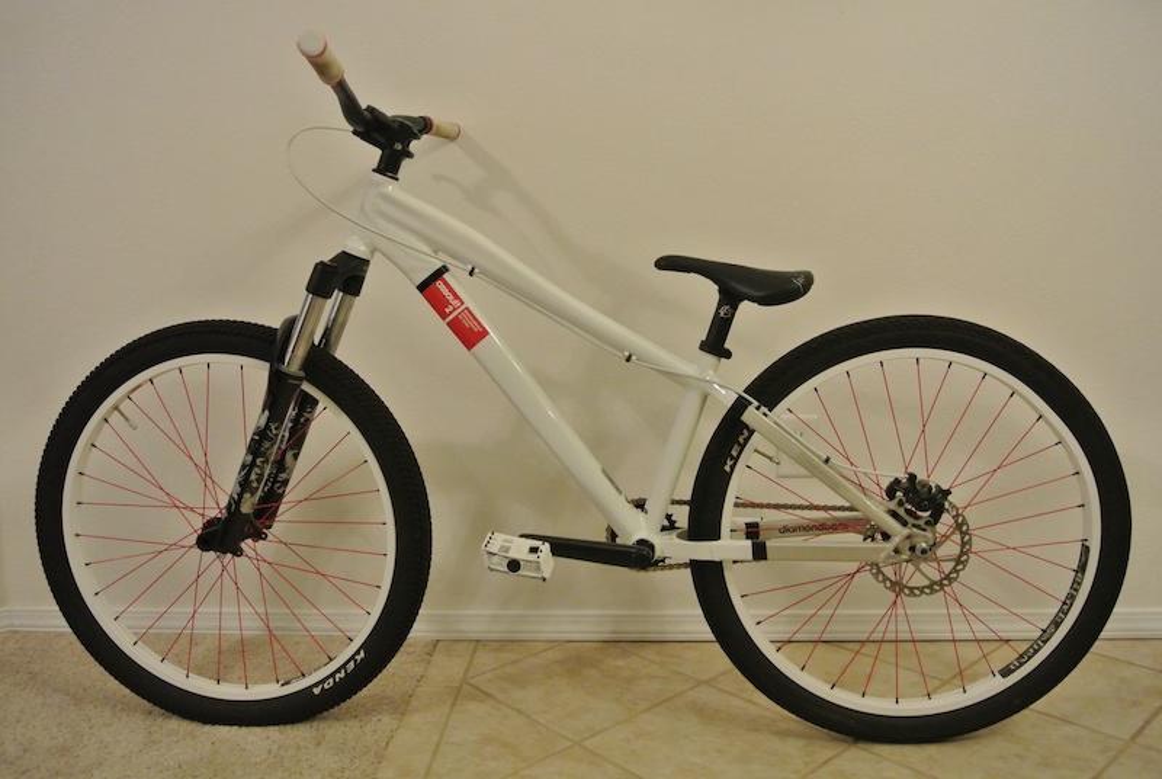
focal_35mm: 29
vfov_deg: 45.1
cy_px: 390
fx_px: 937
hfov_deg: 63.6
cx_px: 581
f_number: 3.5
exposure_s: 1/30
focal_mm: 11
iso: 1250
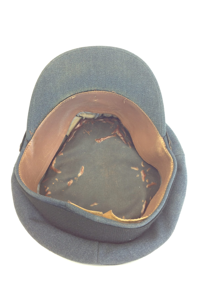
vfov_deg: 52.7
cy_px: 143
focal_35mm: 35
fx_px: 289
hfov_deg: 40.6
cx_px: 107
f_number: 2.4
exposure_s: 1/17
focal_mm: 4.28
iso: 50
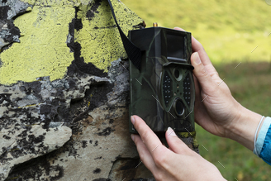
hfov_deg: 22.5
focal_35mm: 90
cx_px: 176
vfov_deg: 15.1
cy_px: 38
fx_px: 678
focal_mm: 50
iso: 100
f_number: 6.3
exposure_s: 1/125
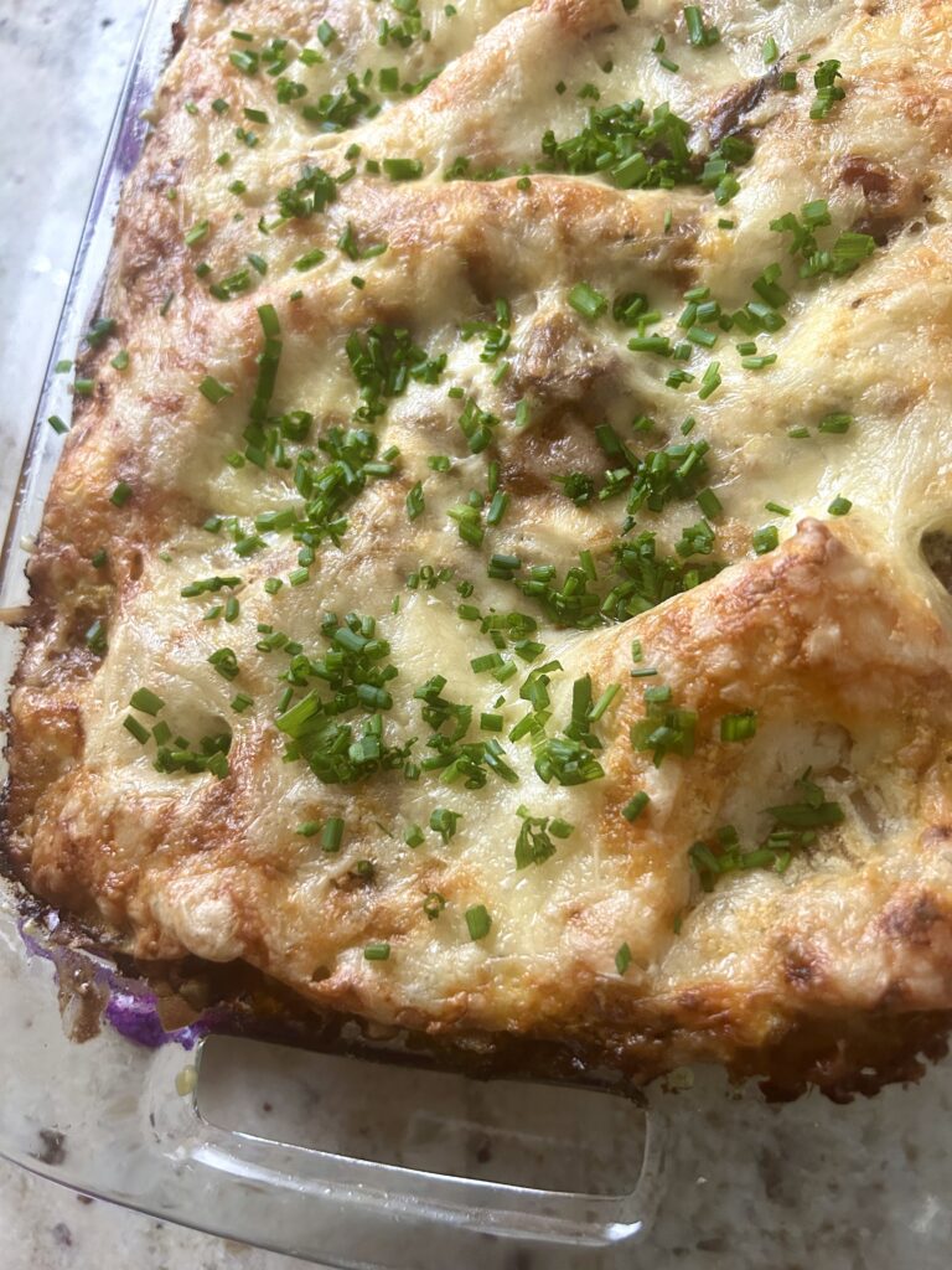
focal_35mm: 26
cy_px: 635
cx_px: 476
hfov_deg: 53.1
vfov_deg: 67.3
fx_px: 953
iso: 400
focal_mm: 5.7
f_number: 1.5
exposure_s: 1/60
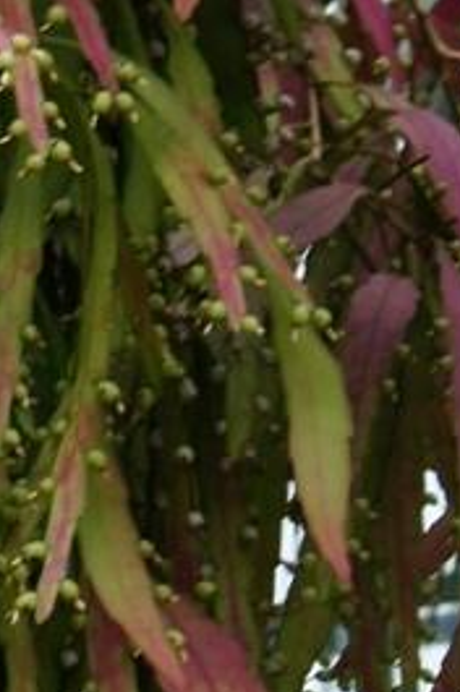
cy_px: -84
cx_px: -399
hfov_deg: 5.1
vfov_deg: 7.7
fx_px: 5131
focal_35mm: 267
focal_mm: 32
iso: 200
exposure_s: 1/60
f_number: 5.6
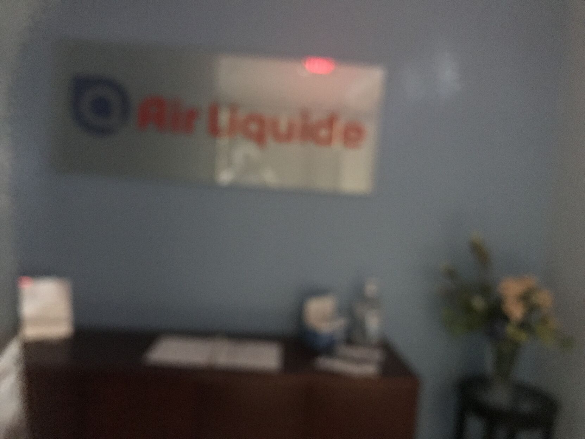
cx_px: 292
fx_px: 473
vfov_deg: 49.8
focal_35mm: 28
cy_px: 220
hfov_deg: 63.4
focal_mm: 3.99
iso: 320
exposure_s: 1/4
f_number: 1.8
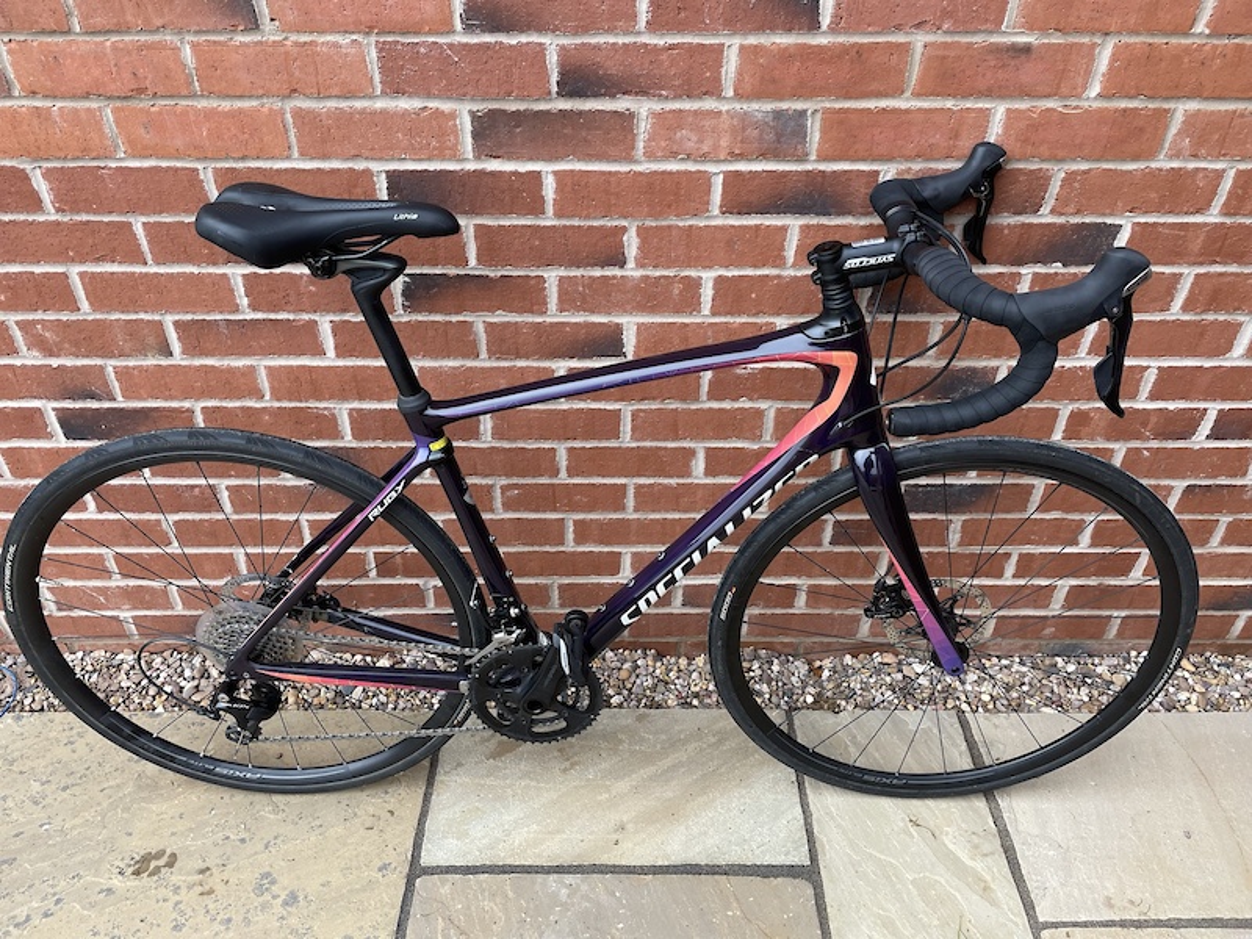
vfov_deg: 53.1
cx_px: 626
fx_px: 940
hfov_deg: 67.3
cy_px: 470
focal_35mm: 26
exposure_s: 1/121
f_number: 1.6
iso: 40
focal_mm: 4.2
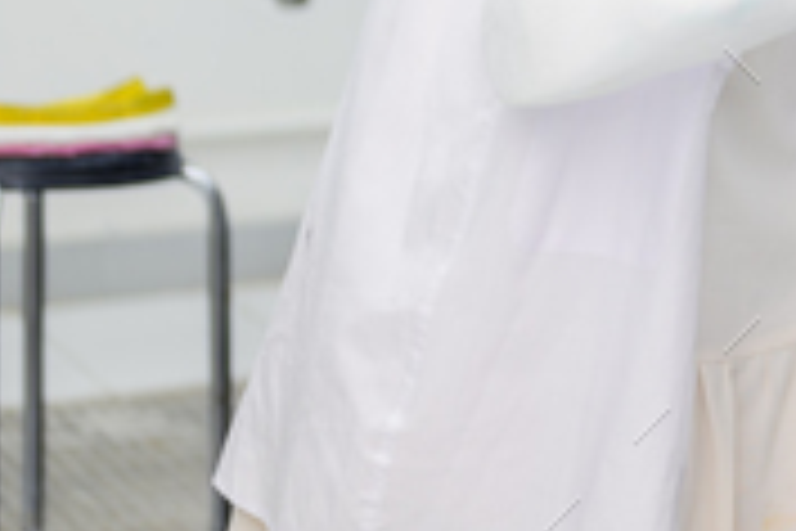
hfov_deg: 12.1
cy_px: -268
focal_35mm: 167
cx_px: 854
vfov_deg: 8.1
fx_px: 3692
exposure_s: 1/200
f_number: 2
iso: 280
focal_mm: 50
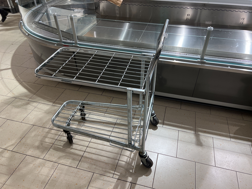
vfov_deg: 53.1
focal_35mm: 26
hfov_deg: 67.3
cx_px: 126
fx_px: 189
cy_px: 94
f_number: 1.5
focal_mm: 5.7
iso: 80
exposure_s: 1/100
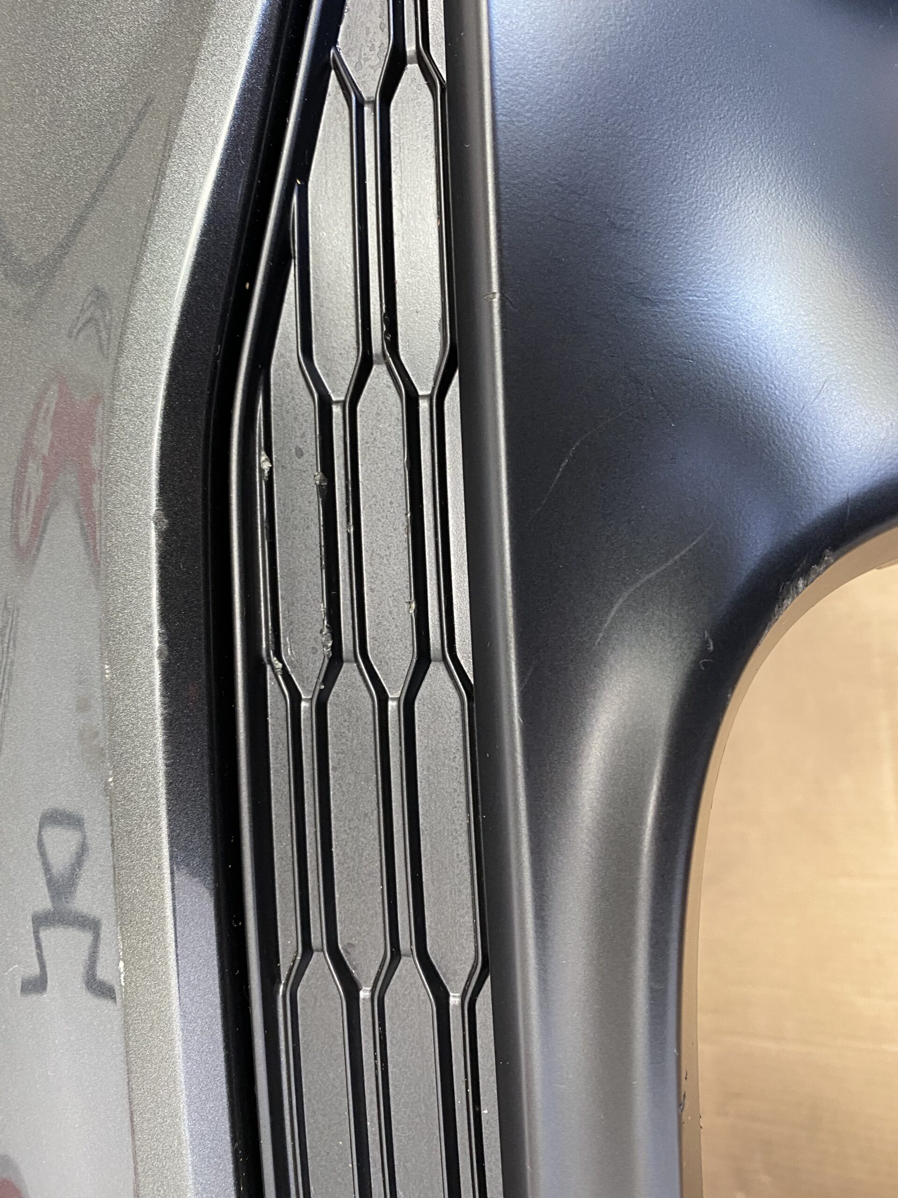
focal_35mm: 26
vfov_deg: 67.3
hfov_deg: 53.1
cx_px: 449
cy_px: 599
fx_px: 899
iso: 160
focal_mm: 4.25
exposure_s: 1/50
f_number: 1.8
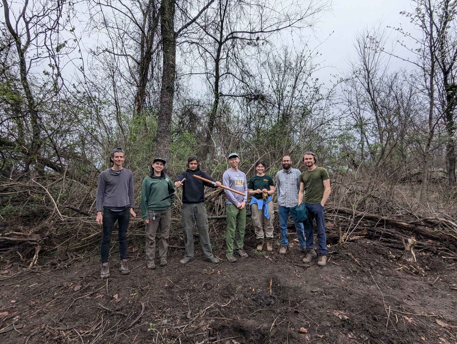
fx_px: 212
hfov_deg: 94.4
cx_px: 228
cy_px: 172
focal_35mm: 16
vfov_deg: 78.2
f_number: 2.2
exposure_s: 1/122
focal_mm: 2.35
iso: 120
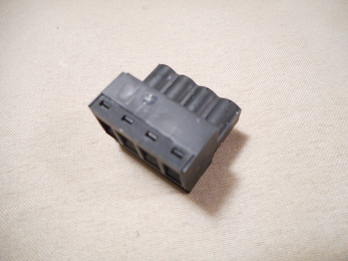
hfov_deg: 69.4
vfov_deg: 54.9
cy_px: 130
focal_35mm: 25
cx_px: 174
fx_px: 251
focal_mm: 4.5
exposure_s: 1/30
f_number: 3.7
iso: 320
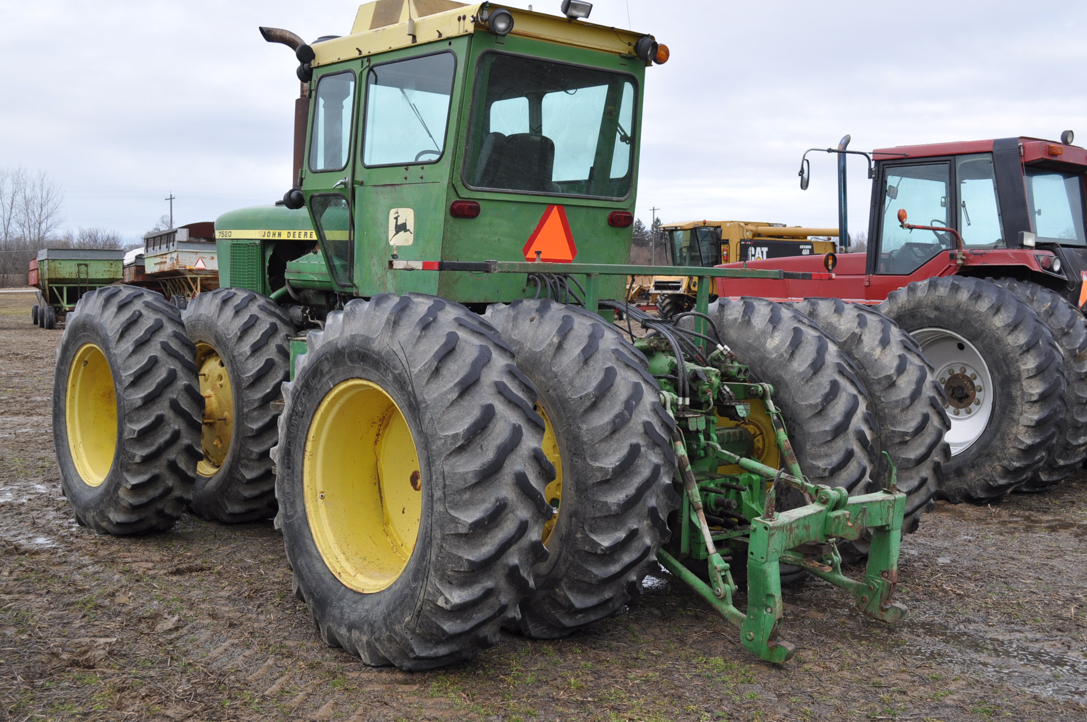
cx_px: 544
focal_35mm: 39
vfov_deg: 34.1
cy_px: 361
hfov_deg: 49.6
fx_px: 1176
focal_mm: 26
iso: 200
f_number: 7.1
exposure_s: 1/200
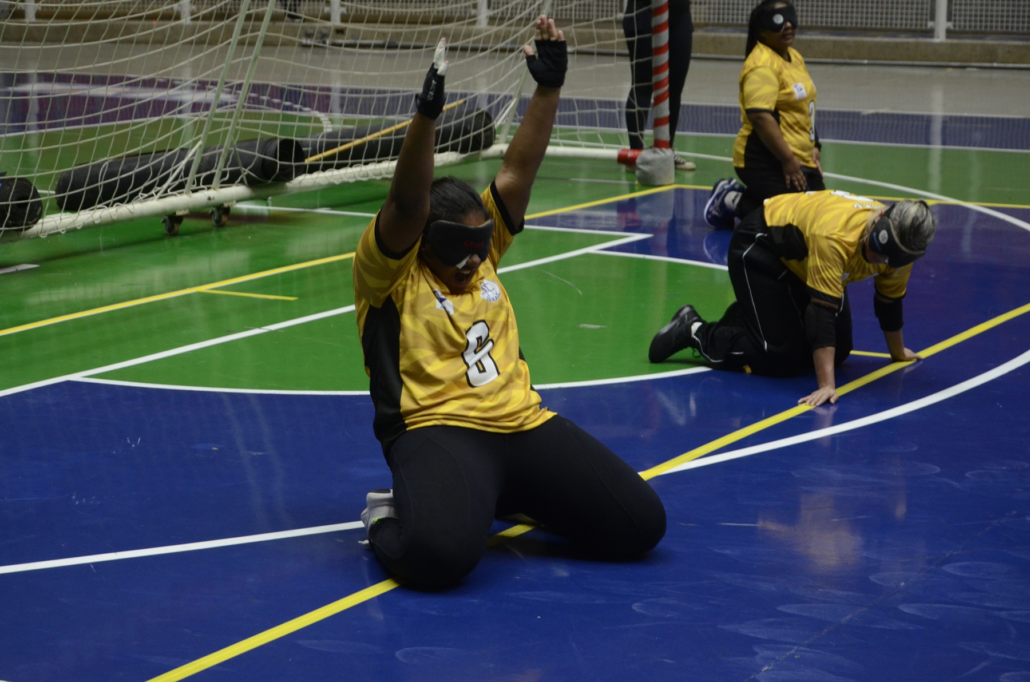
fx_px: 2484
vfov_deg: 15.6
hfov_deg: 23.4
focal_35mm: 87
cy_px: 341
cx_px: 515
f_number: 5.6
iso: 1600
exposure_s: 1/320
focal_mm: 58
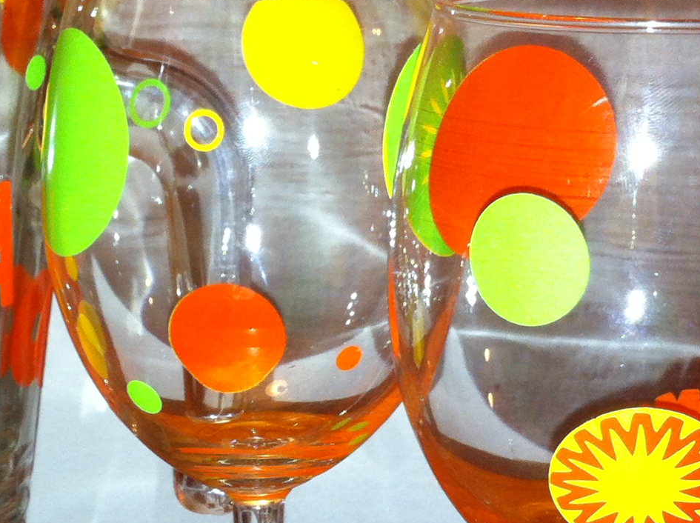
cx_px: 211
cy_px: 427
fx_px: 1939
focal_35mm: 96
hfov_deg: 20.4
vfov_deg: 15.3
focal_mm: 3.85
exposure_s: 1/15
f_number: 2.8
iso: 80
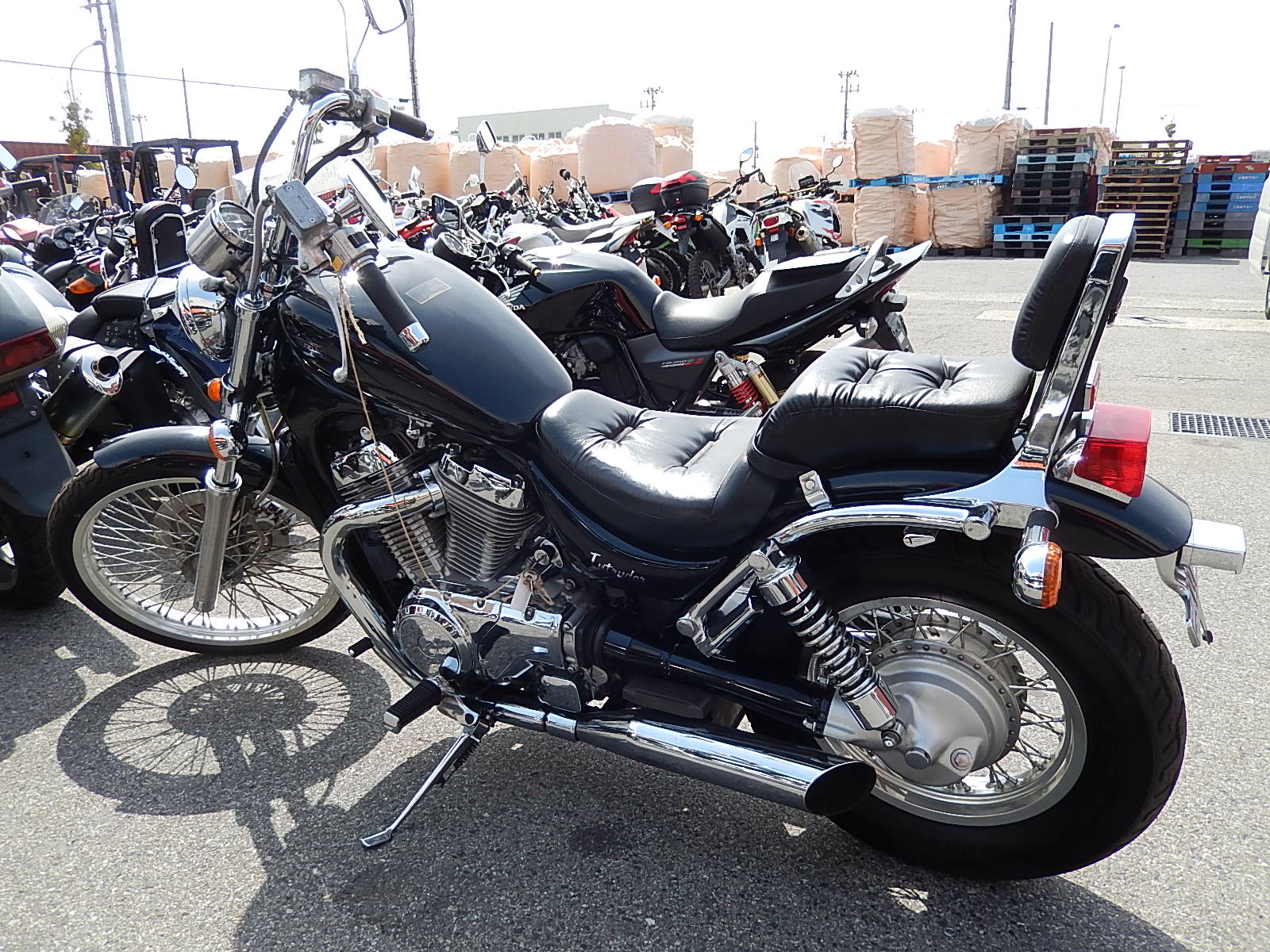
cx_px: 635
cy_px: 476
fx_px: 917
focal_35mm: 25
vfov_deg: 54.9
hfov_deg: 69.4
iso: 125
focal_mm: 4.5
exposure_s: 1/640
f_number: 3.4
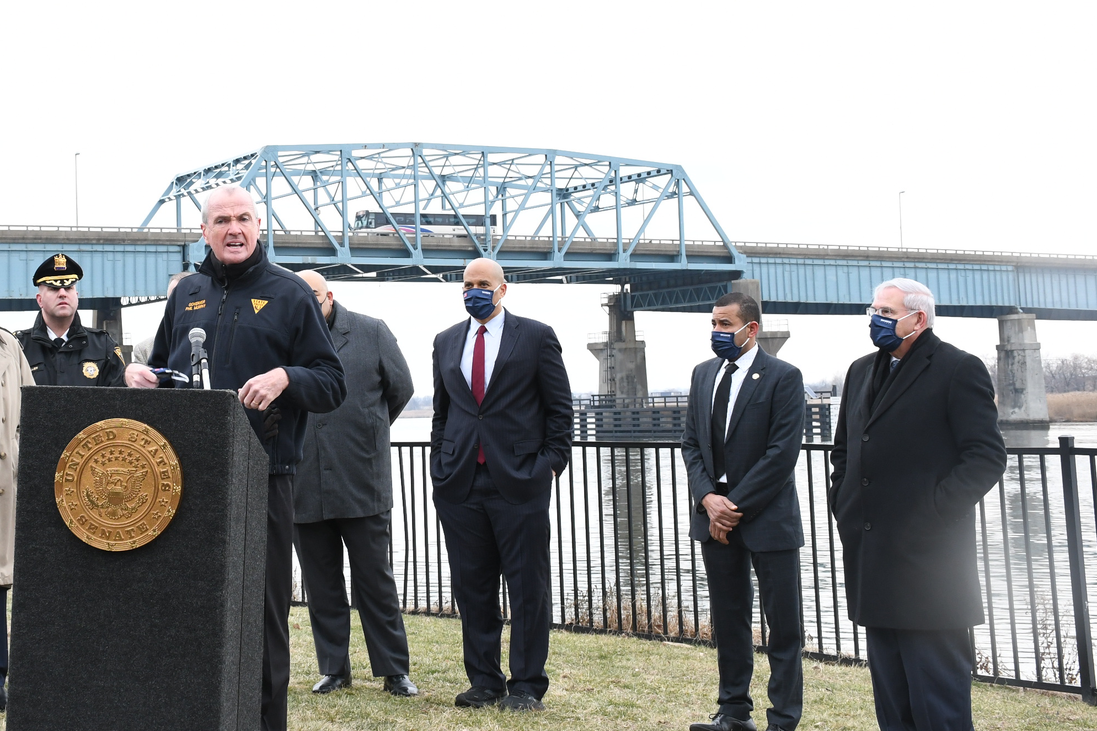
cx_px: 343
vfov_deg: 21.5
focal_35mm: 63
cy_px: 254
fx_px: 1920
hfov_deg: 31.6
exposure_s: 1/320
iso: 800
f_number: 9
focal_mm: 30
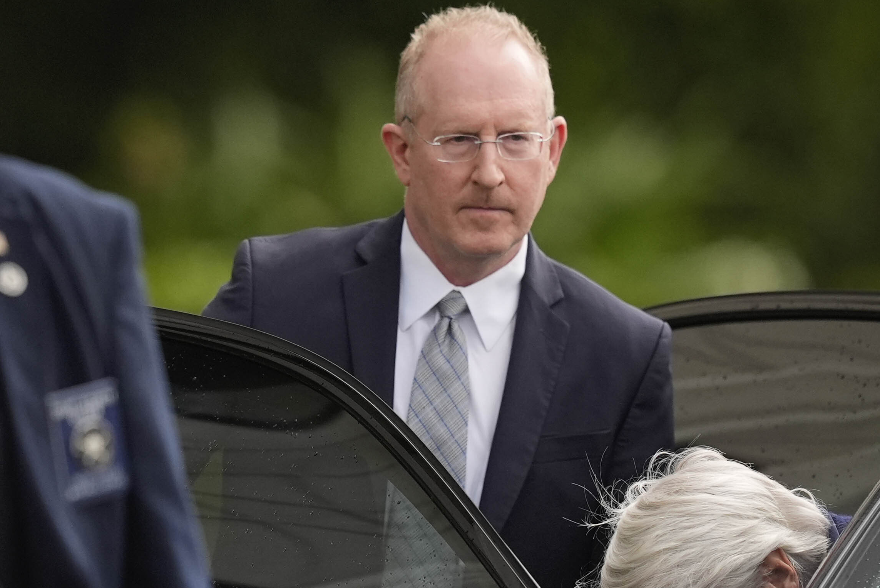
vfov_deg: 1.3
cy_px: 404
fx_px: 25275
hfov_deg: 2.0
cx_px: 455
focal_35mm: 1033
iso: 1600
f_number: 3.2
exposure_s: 1/8000
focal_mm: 400
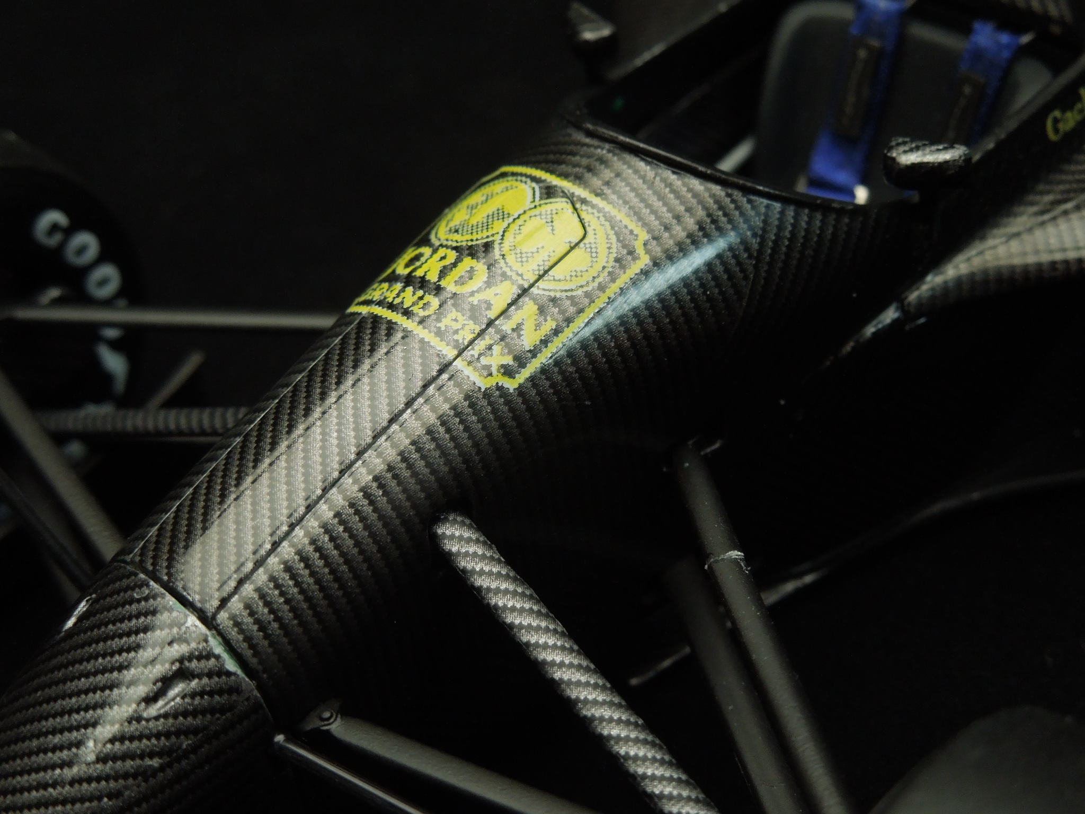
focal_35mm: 54
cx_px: 542
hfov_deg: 35.5
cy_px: 407
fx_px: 1693
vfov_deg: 27.0
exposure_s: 1/50
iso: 400
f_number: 4.2
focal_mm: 9.8
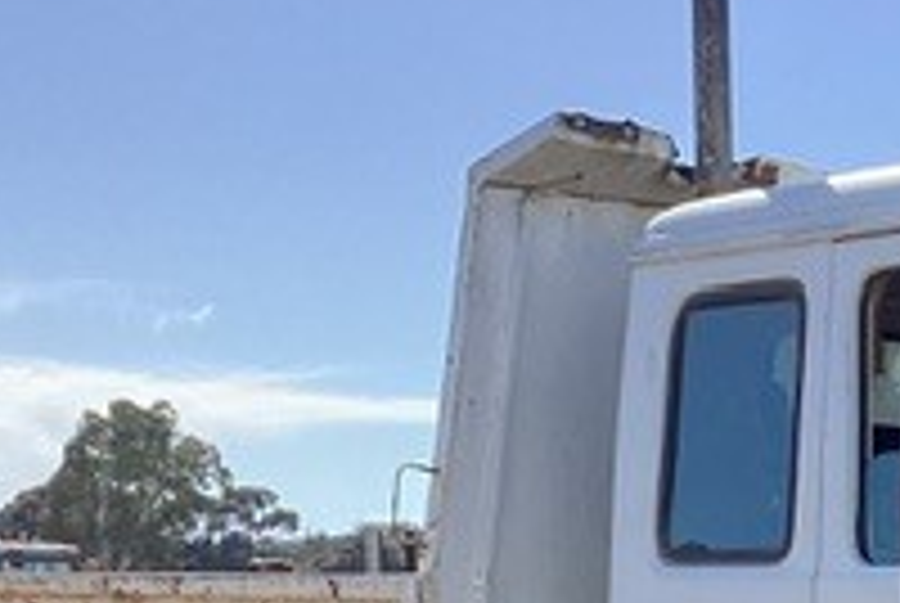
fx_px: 2579
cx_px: 900
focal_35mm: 103
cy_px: 936
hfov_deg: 19.2
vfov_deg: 12.6
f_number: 2.4
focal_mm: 3.3
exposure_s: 1/1018
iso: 25
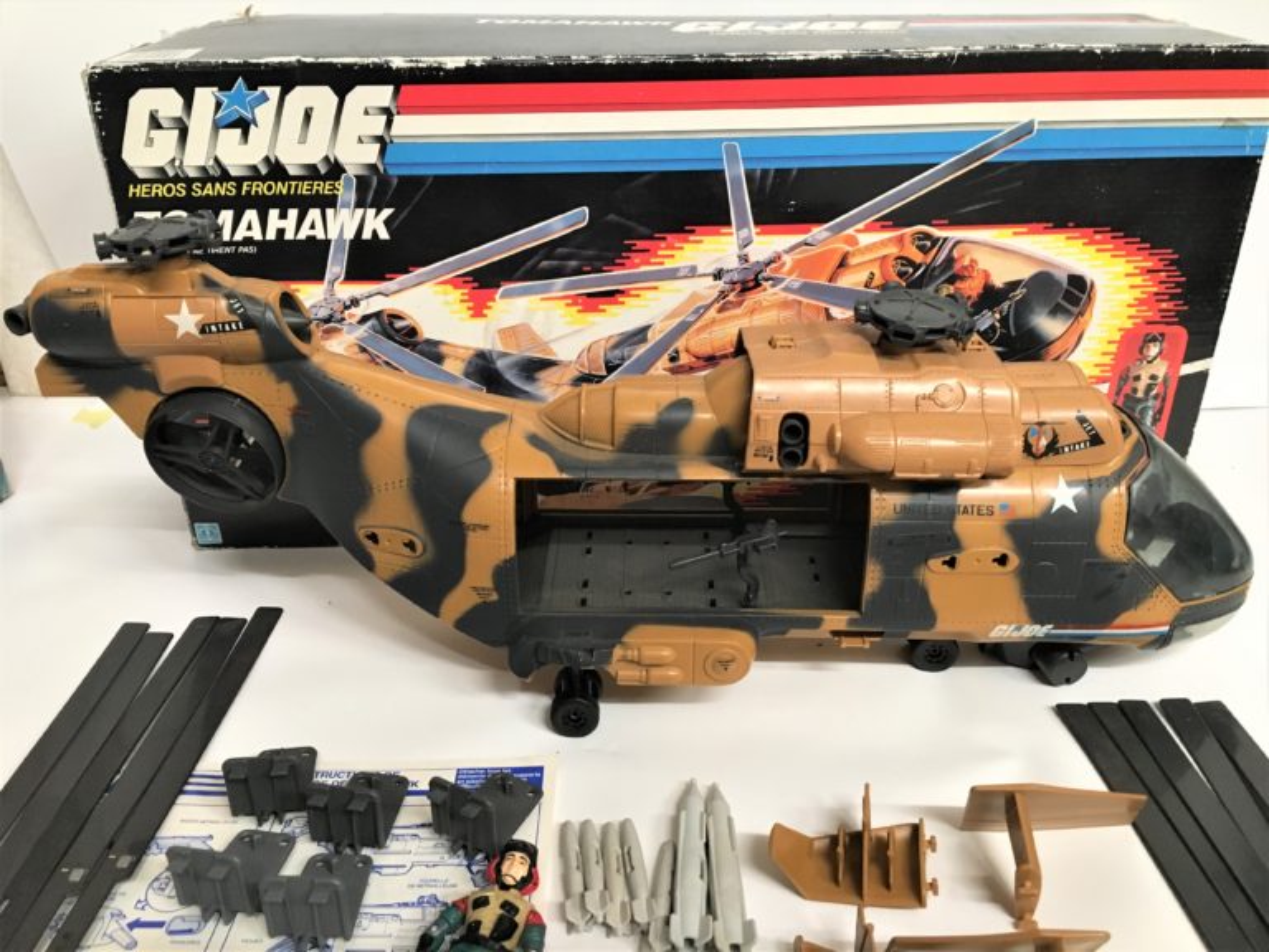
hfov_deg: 61.7
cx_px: 634
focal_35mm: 29
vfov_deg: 48.2
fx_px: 1063
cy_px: 476
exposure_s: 1/25
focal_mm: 4.15
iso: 200
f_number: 2.2
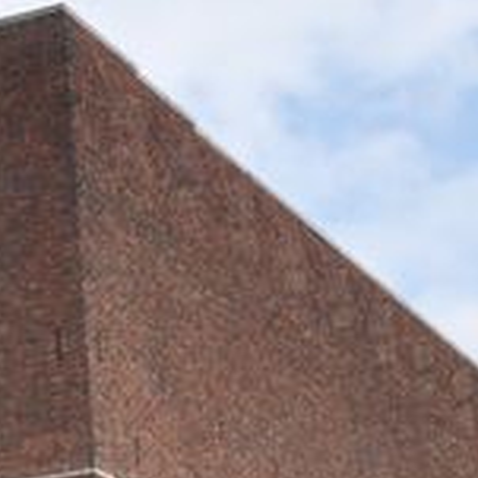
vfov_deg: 8.6
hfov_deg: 8.0
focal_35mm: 202
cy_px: 391
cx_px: -709
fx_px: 3156
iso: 200
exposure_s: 1/200
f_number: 13
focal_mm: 20
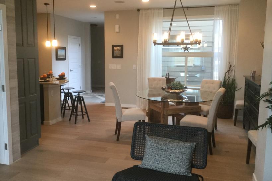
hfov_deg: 57.2
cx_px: 134
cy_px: 83
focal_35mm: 33
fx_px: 249
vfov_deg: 39.9
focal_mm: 3.3
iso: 40
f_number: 2.4
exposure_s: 1/30
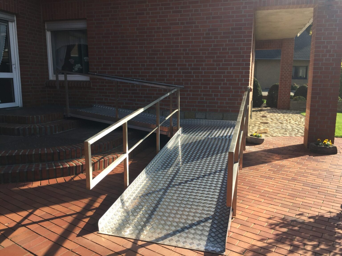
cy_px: 128
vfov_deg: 48.2
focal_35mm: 29
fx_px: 287
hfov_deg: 61.7
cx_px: 171
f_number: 2.2
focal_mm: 4.15
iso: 32
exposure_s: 1/807
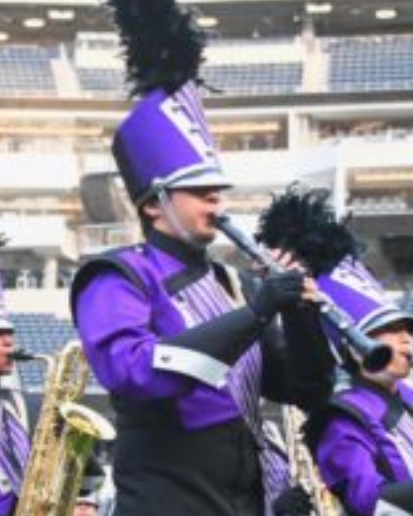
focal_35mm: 150
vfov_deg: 12.8
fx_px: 2292
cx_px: -53
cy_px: 464
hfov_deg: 10.2
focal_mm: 56
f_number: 4.5
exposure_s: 1/640
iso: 4000
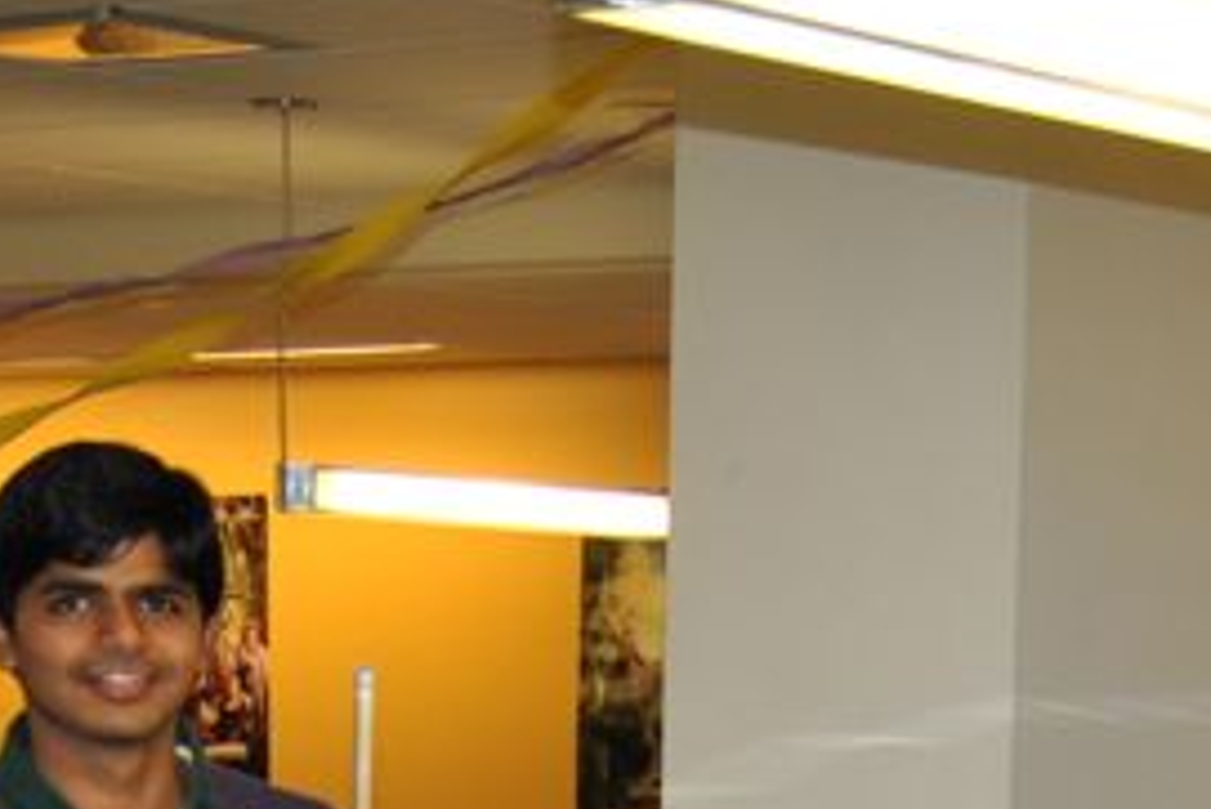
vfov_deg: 8.4
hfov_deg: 13.2
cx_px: 675
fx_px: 5250
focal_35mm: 156
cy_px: 1580
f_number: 3.5
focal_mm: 22
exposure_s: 1/60
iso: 200
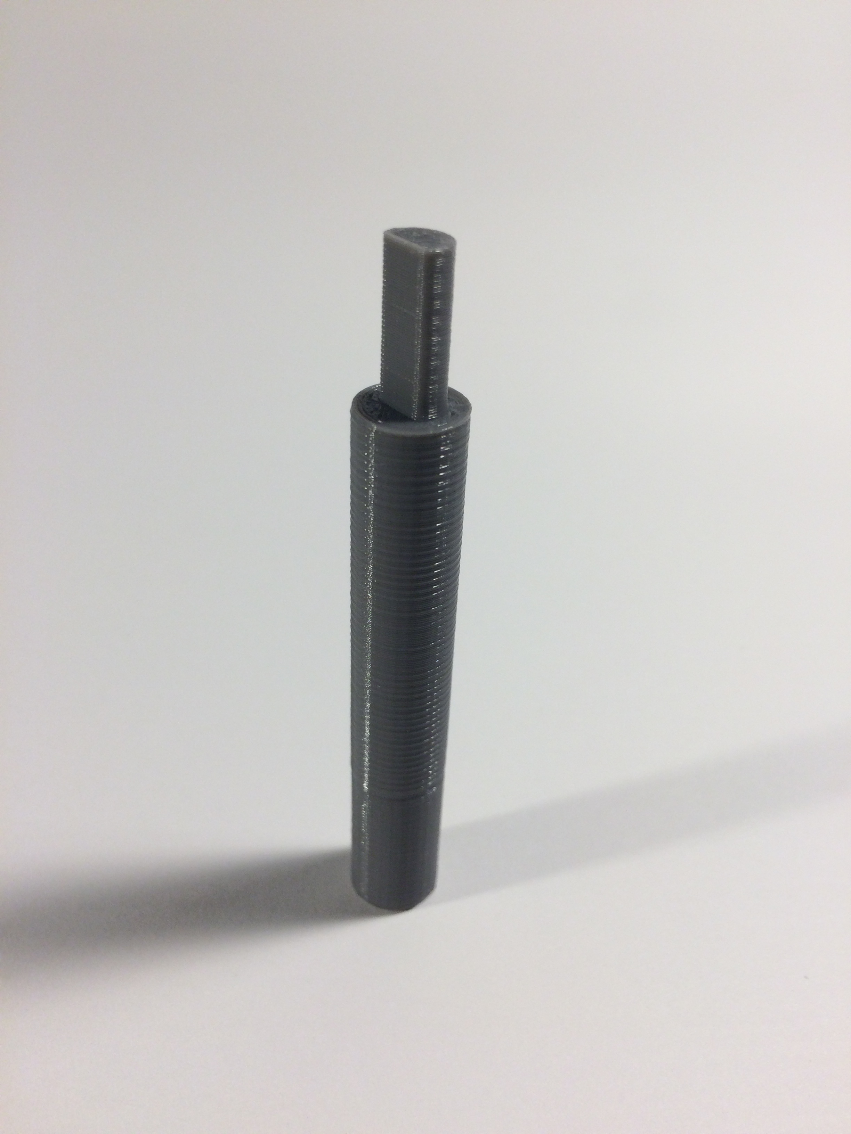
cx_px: 426
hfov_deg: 48.2
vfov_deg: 61.7
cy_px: 567
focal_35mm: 29
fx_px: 951
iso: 64
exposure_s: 1/120
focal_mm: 4.15
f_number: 2.2
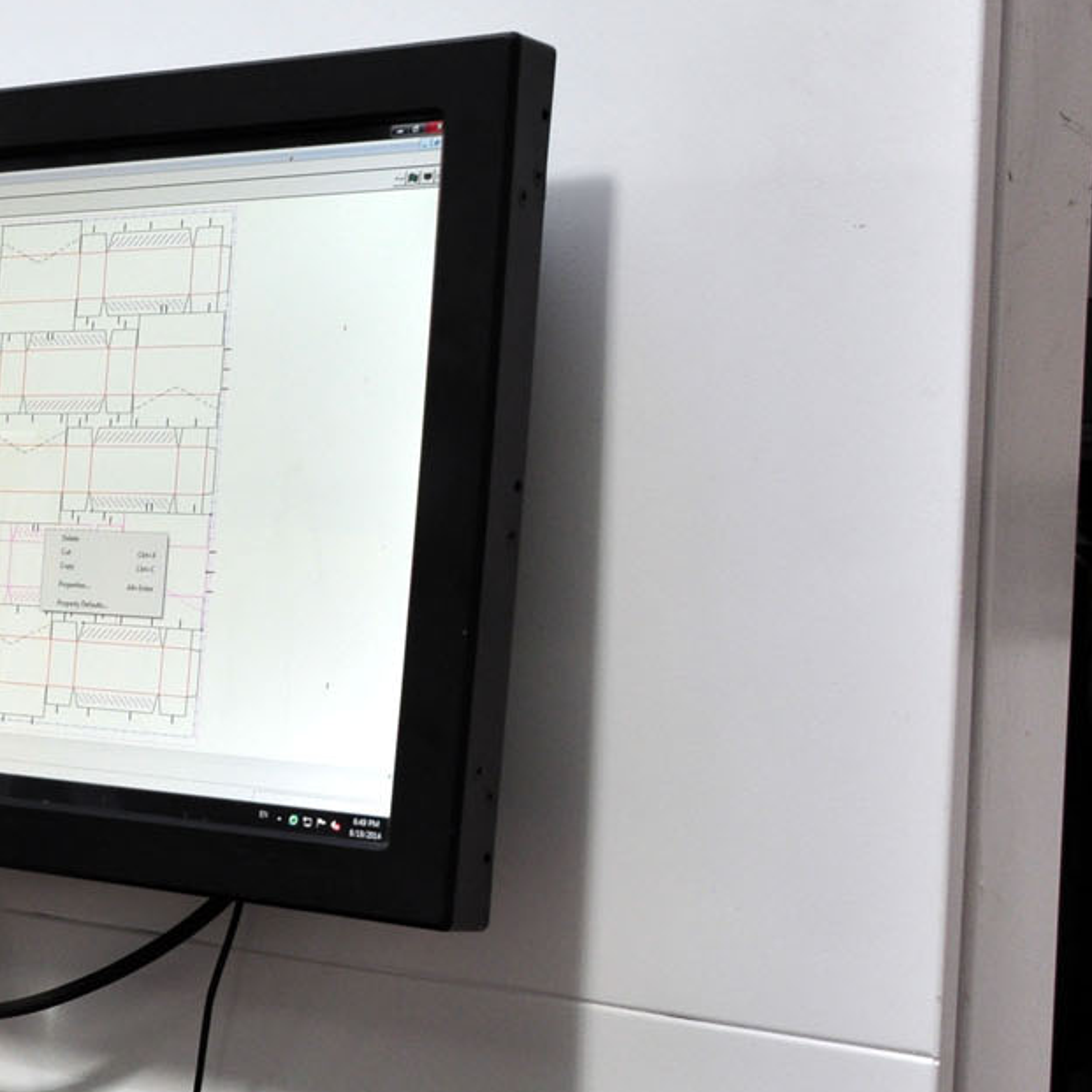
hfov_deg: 19.5
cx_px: -441
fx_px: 2855
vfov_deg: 21.6
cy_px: 595
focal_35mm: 80
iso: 320
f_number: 8
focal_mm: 22
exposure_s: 1/15
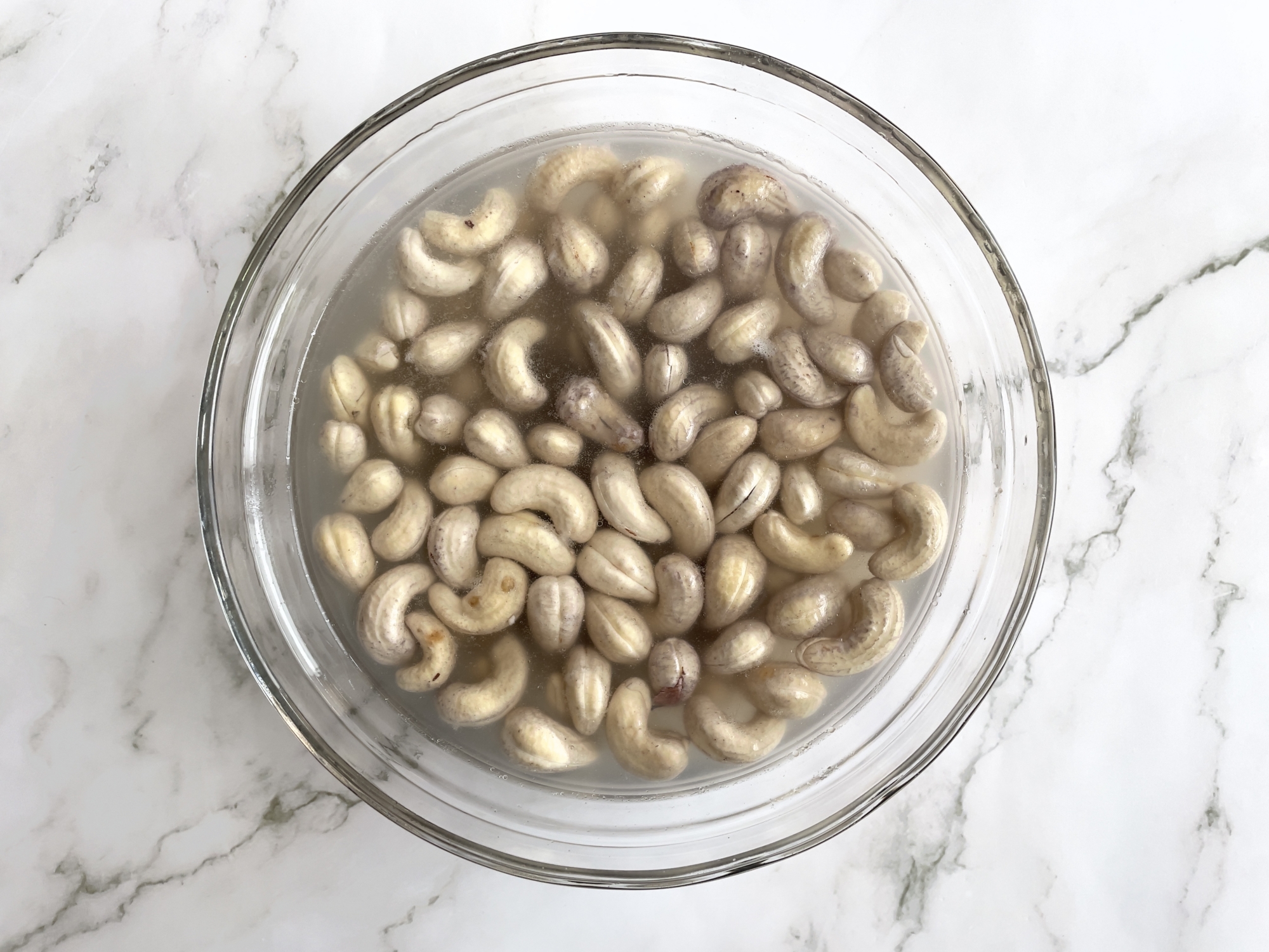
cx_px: 634
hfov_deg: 67.3
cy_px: 476
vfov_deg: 53.1
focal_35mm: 26
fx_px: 953
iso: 64
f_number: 1.6
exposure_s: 1/121
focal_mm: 4.2
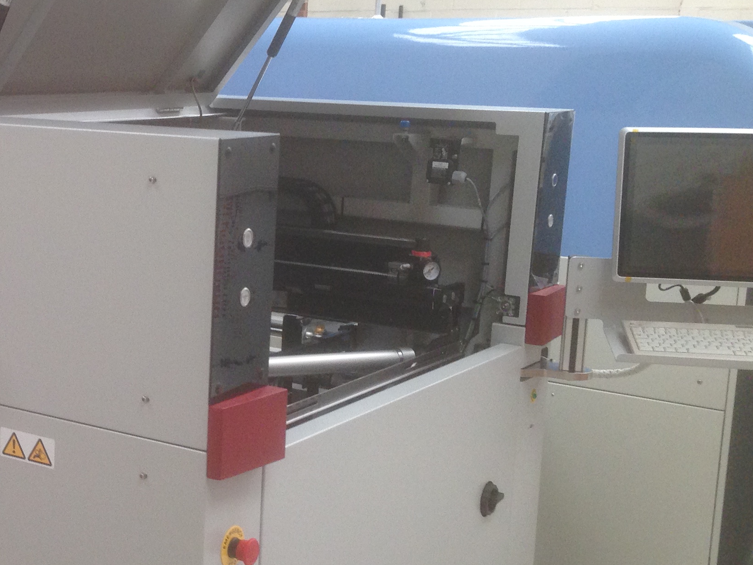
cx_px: 50
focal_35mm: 66
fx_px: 1436
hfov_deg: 28.1
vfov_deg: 22.2
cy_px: 309
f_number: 2.4
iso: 80
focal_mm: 4.12
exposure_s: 1/120
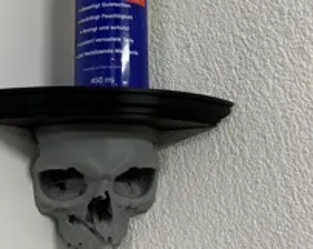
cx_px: 123
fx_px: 463
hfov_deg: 37.2
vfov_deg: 29.9
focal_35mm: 50
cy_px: 77
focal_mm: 5.96
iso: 100
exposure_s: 1/100
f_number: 1.6
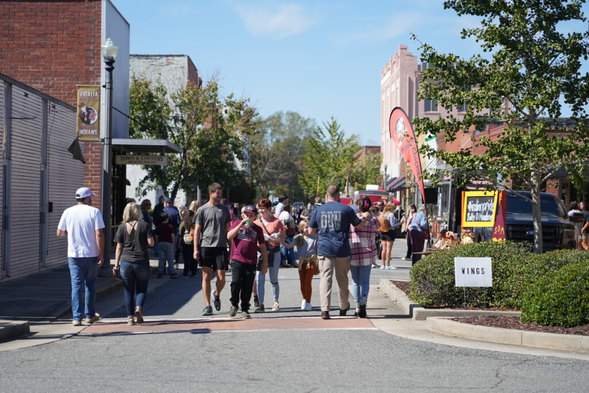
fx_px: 1604
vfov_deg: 14.0
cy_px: 196
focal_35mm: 98
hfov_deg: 20.8
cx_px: 294
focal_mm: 98
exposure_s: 1/4000
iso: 400
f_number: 4
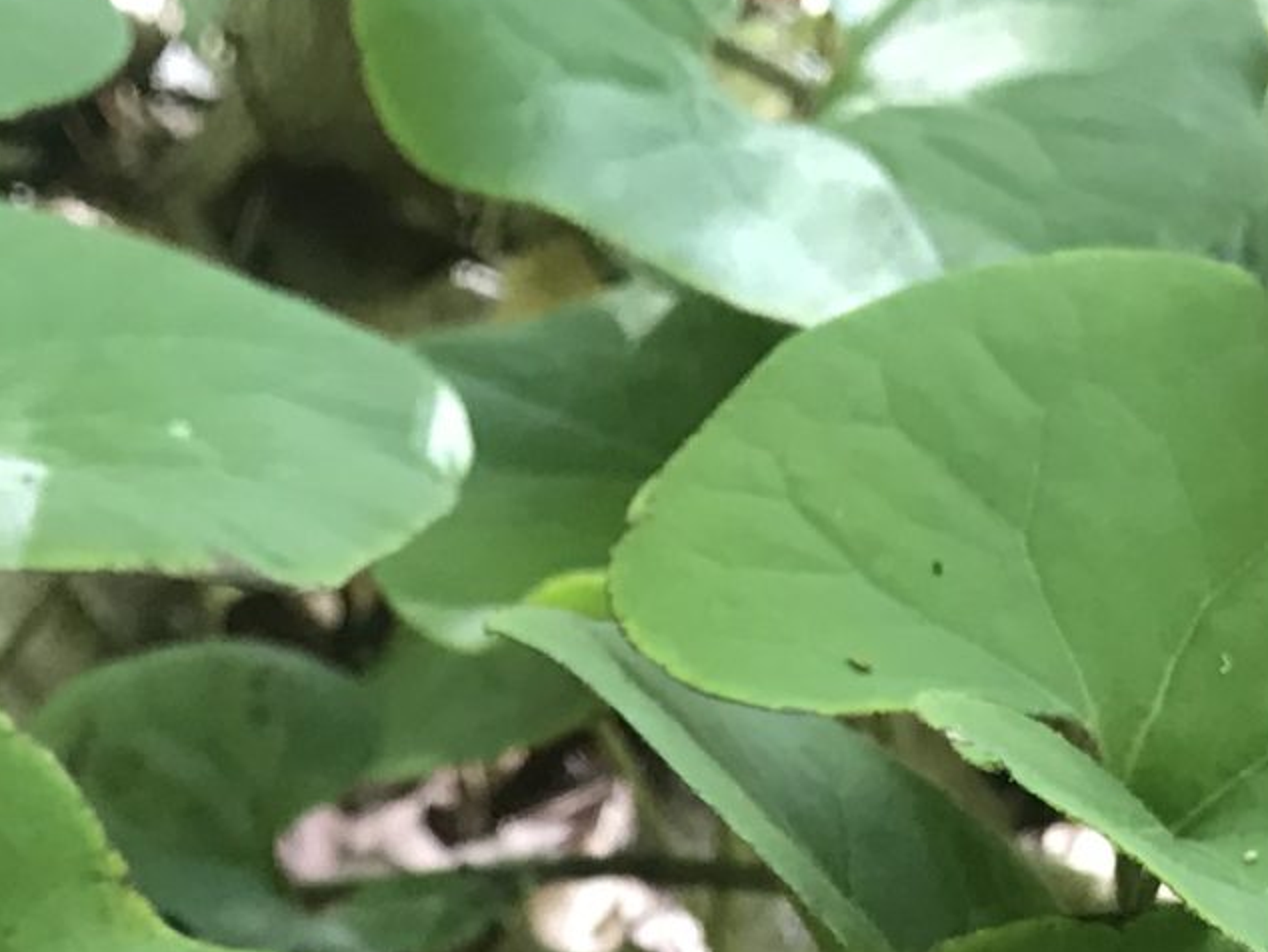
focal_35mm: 113
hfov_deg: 17.4
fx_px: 4141
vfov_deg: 11.9
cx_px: 592
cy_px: 1794
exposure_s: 1/24
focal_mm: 3.99
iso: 32
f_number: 1.8
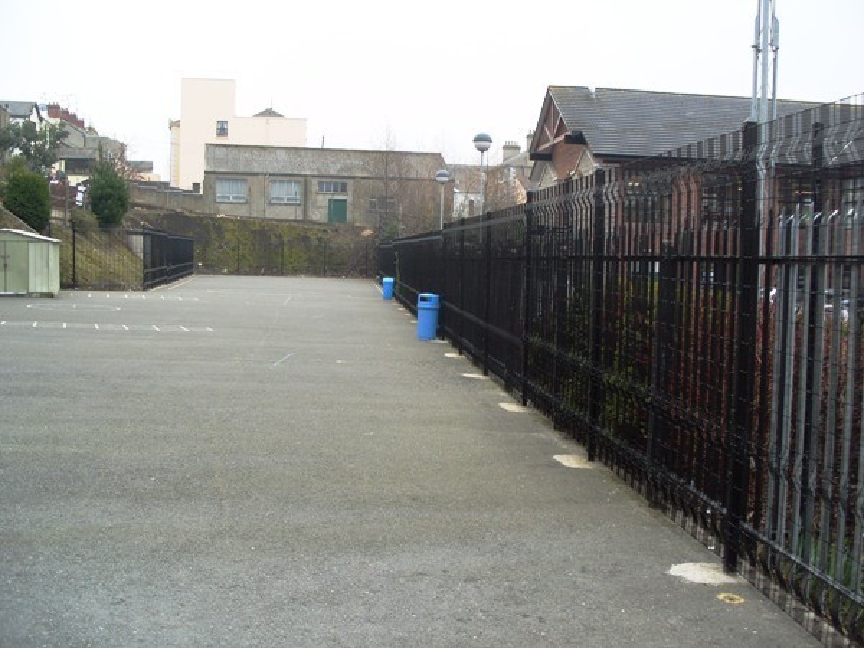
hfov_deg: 52.6
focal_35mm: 35
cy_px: 324
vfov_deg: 40.7
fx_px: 874
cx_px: 432
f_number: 3.1
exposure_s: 1/90
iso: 80
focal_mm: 7.8
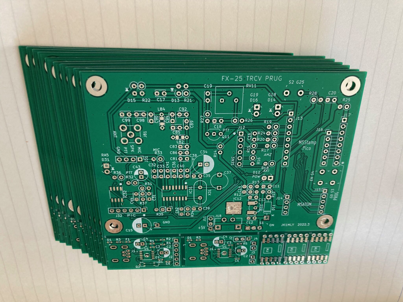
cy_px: 151
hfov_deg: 63.4
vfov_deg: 49.7
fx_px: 326
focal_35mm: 28
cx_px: 202
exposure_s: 1/60
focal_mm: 3.99
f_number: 1.8
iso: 200
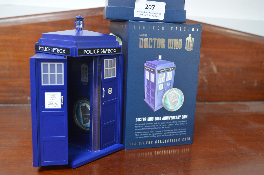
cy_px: 88
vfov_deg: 31.8
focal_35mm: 42
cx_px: 132
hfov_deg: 46.4
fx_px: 308
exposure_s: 1/15
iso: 720
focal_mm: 28
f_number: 4.2
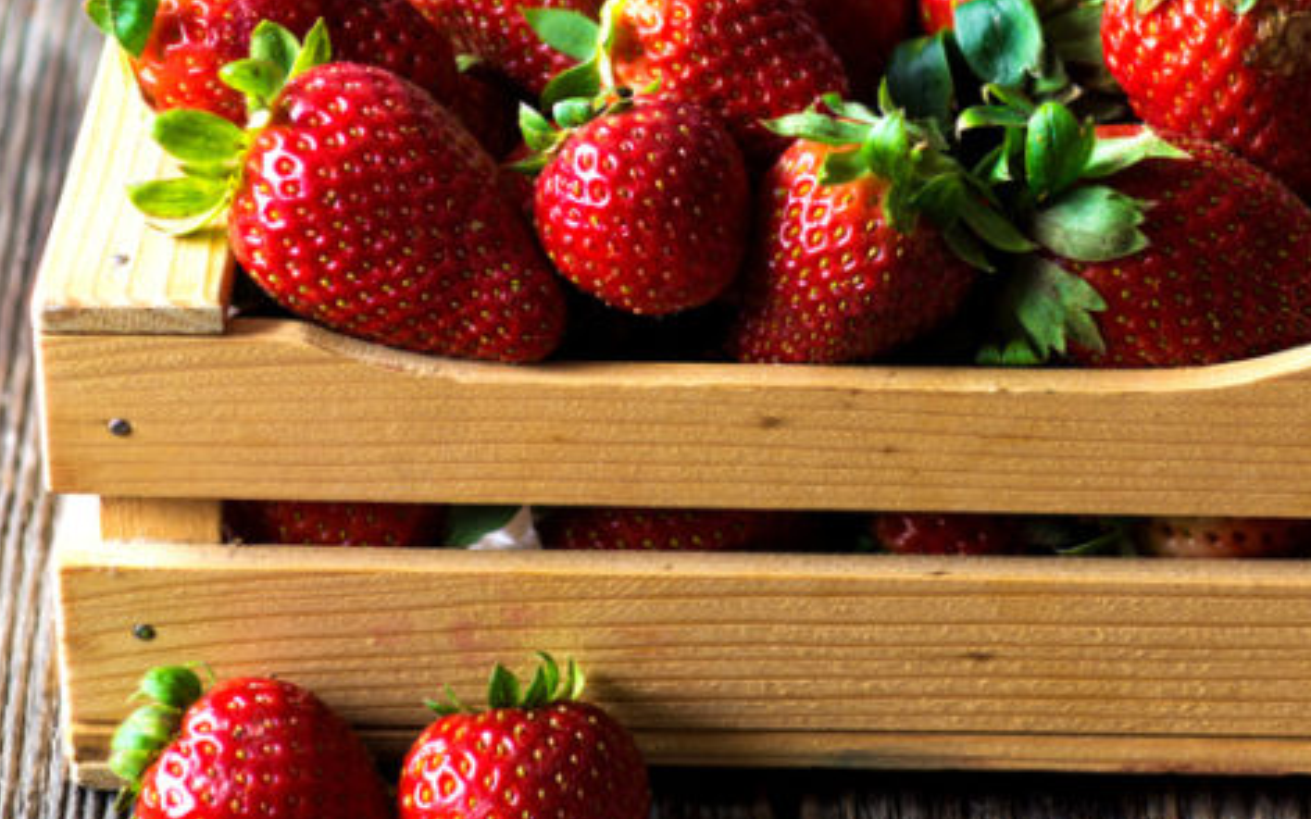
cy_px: 283
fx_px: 6217
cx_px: 855
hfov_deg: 12.0
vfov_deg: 7.5
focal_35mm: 174
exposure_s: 1/8
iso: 100
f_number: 5
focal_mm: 70
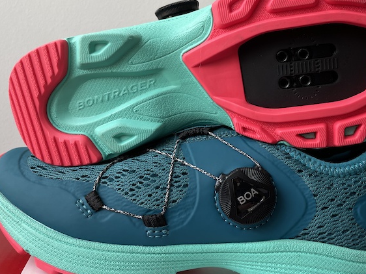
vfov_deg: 38.7
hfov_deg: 49.7
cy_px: 129
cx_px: 226
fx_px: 391
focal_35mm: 37
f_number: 1.6
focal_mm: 4.2
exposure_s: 1/121
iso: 40
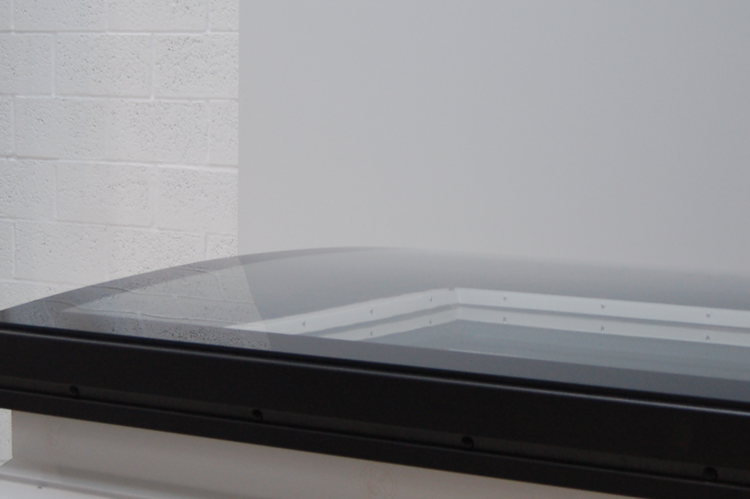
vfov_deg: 17.2
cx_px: 458
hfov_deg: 25.6
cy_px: 274
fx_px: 1644
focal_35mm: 79
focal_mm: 26
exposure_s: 1/40
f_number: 4.2
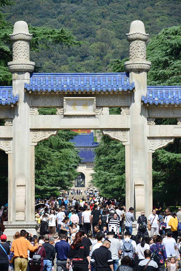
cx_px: 90
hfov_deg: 10.2
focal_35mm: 135
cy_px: 136
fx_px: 1018
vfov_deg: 15.2
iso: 100
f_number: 8
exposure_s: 1/200
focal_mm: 135
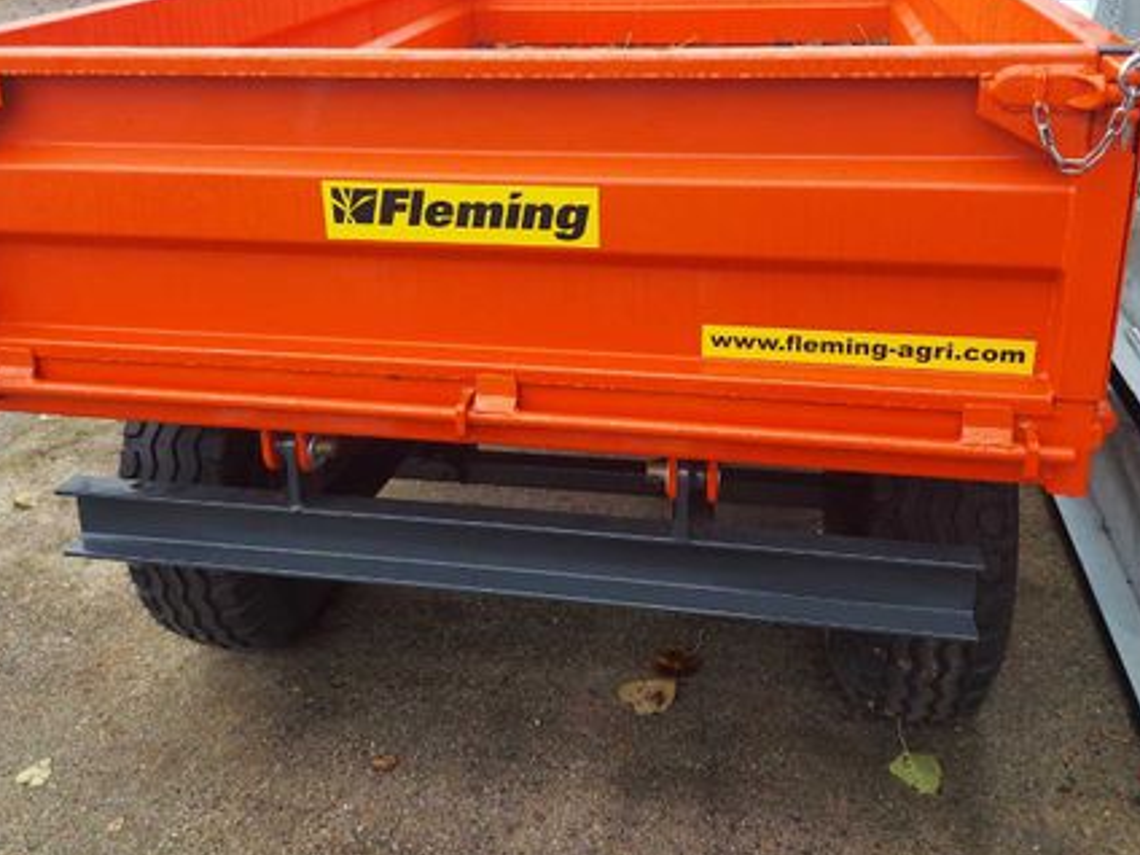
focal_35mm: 34
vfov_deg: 41.3
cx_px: 535
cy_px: 285
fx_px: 1120
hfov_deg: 53.9
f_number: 1.8
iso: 50
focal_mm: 5.23
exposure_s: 1/50
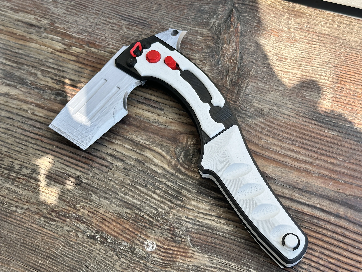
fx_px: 502
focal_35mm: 48
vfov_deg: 30.3
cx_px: 181
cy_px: 136
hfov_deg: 39.7
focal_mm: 6.86
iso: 64
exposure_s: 1/1030
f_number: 1.78
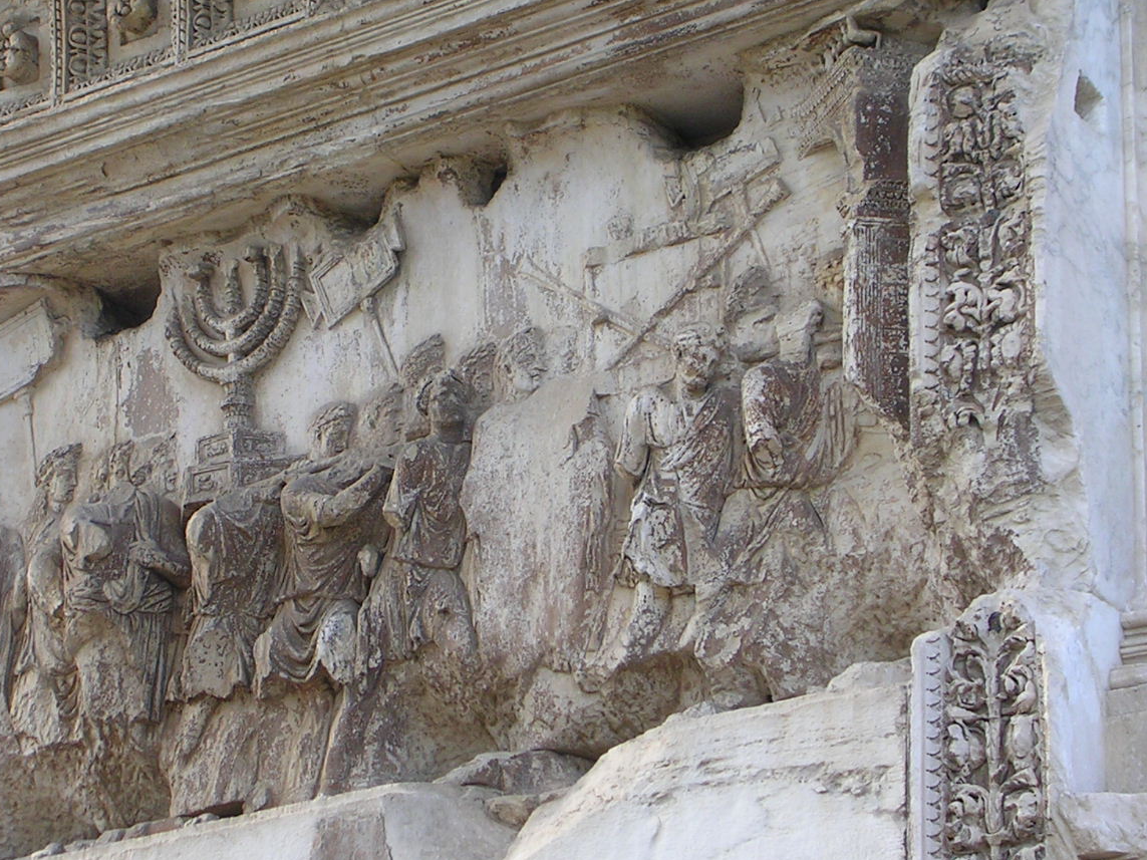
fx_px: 4406
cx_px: 361
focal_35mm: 133
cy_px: 311
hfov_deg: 14.8
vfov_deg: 11.1
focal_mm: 14.5
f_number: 4.4
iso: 50
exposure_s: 1/88
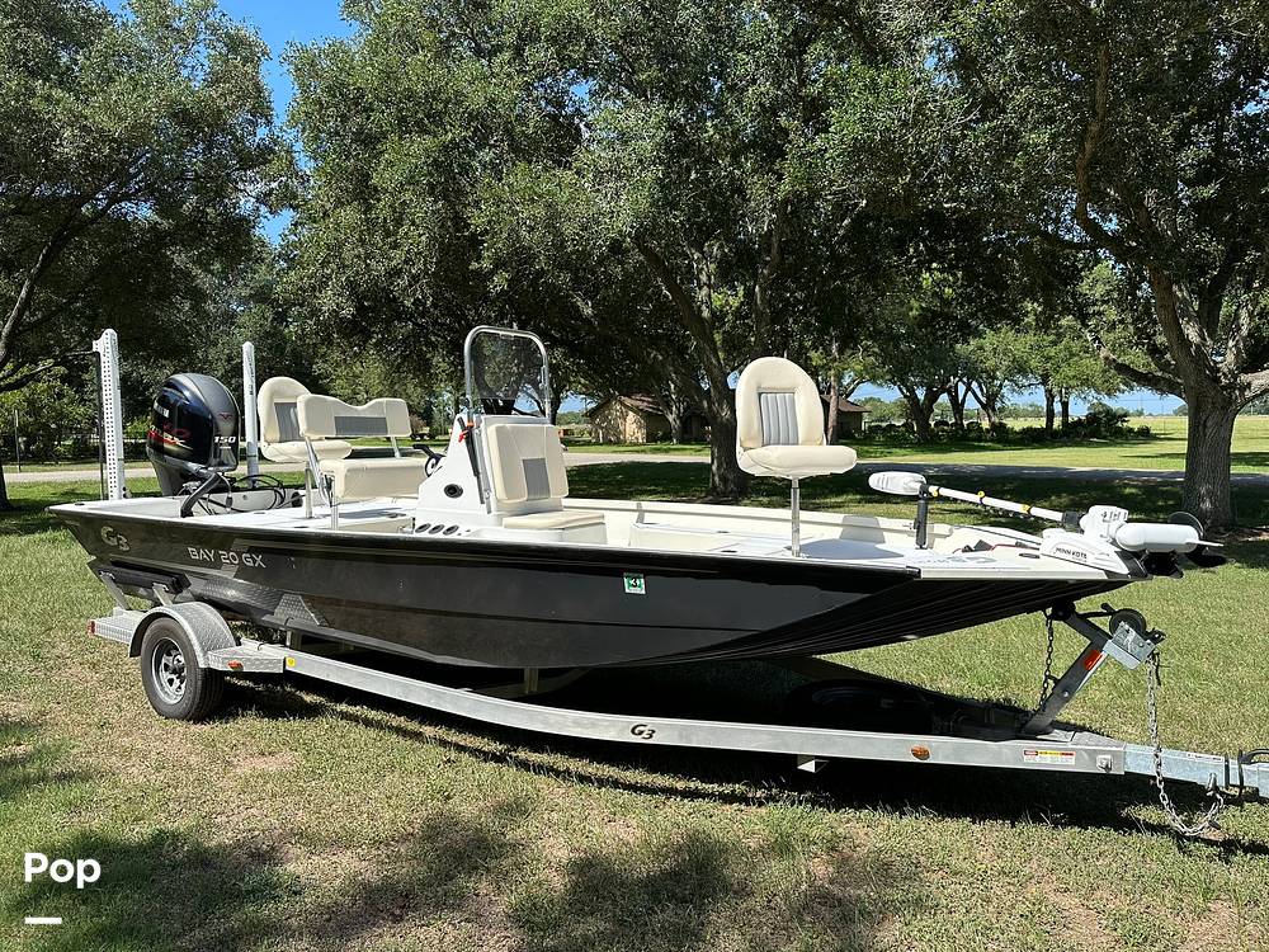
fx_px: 880
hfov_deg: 71.6
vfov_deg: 56.8
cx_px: 634
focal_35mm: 24
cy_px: 476
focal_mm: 6.86
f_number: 1.78
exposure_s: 1/2591
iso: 80
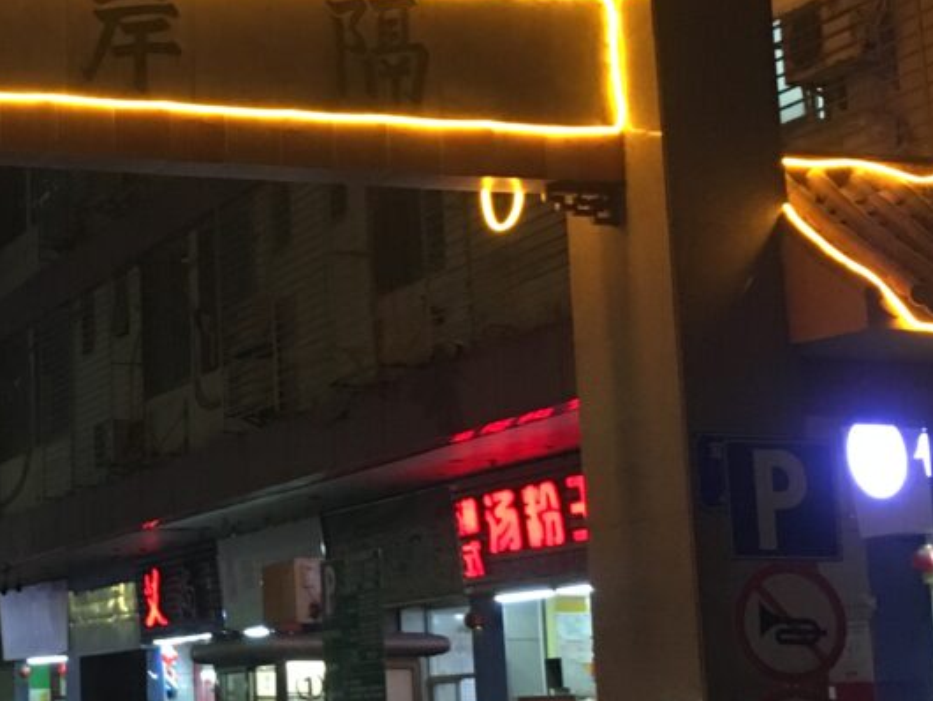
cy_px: 264
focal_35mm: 84
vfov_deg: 17.6
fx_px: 2265
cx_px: 12
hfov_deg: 22.4
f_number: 2.2
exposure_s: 1/20
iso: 200
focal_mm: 4.15
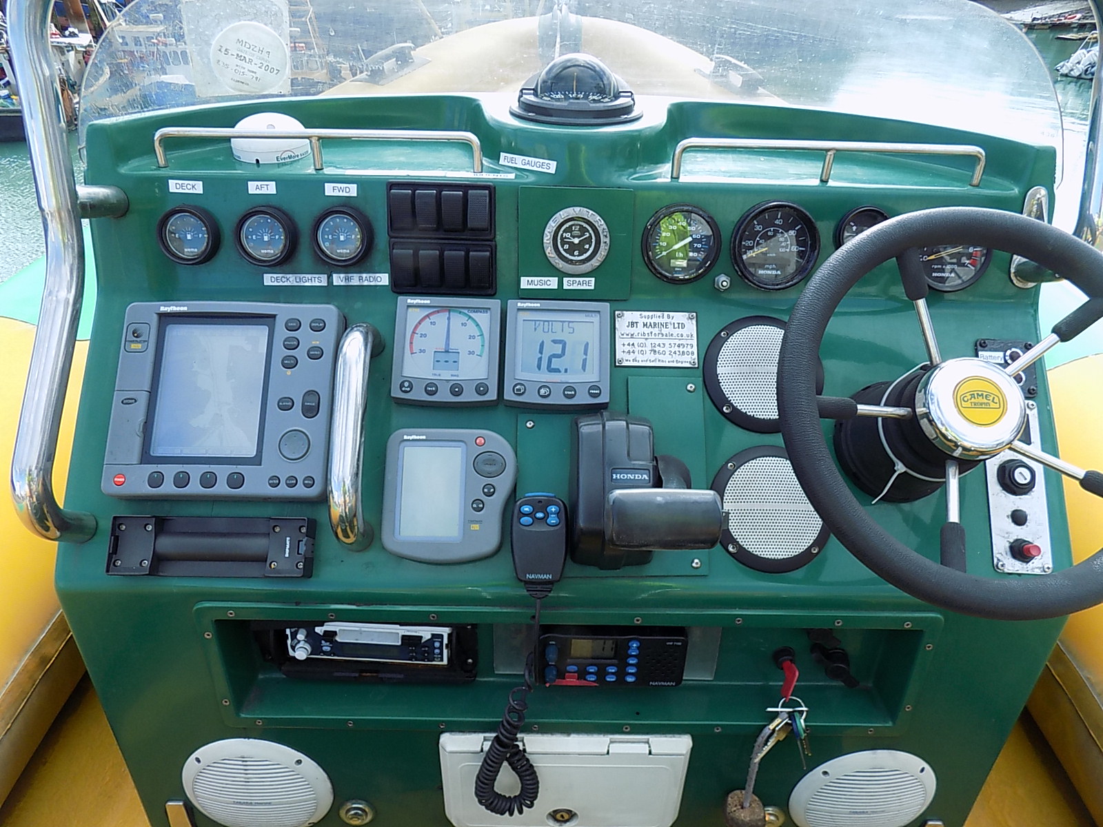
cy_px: 414
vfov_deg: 58.9
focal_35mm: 23
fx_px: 733
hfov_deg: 73.9
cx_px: 552
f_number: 3.1
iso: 80
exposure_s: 1/320
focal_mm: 4
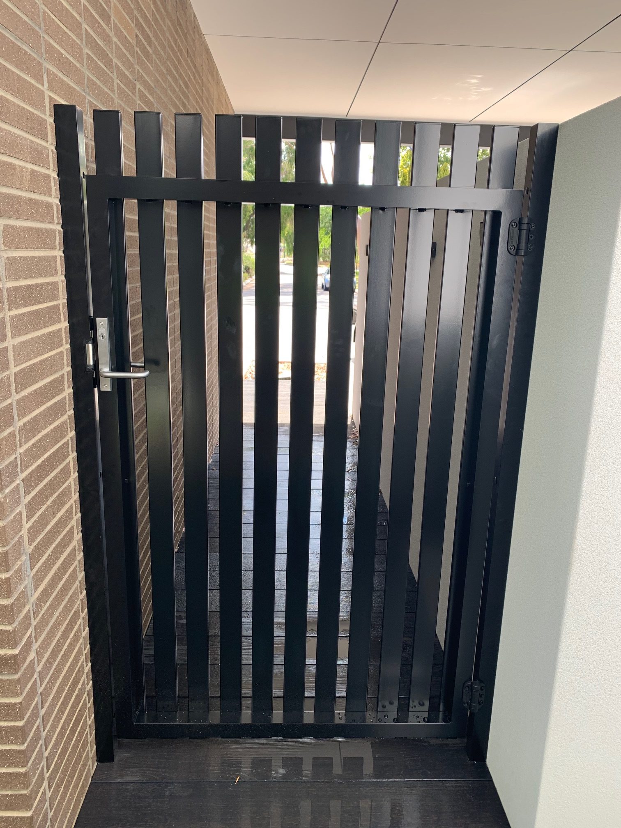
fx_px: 622
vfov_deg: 67.3
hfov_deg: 53.1
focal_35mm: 26
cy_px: 414
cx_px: 310
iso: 32
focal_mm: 4.25
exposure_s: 1/121
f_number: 1.8
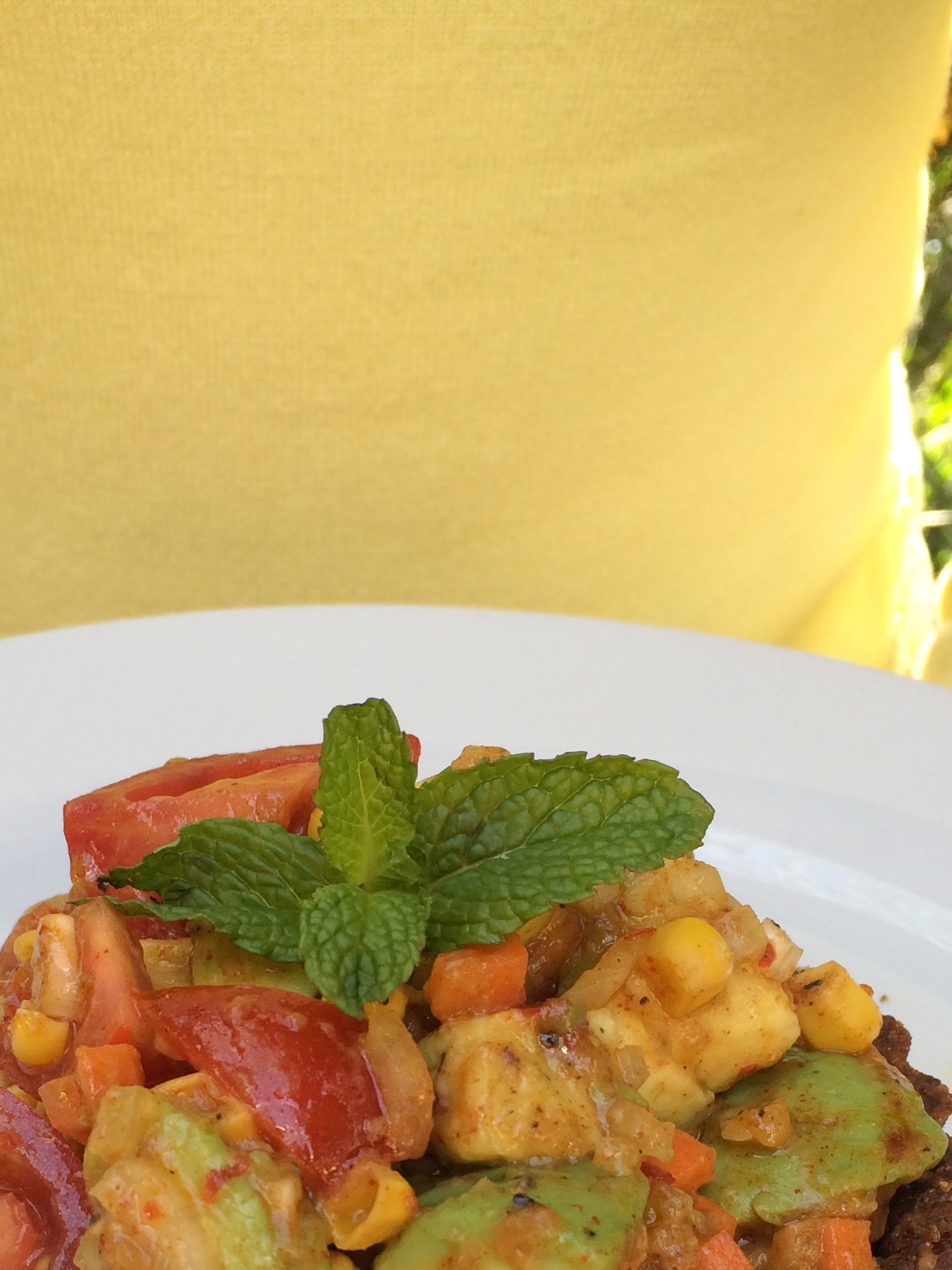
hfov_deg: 26.5
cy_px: 1122
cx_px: 392
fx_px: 2017
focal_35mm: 55
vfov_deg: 33.3
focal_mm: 4.12
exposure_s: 1/60
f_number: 2.2
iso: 50
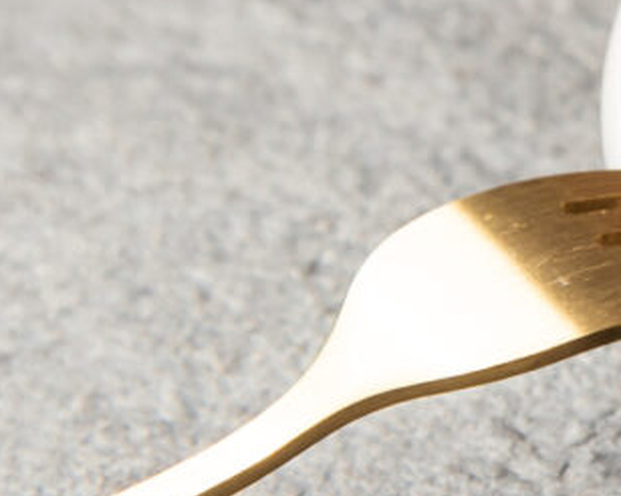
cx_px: 1557
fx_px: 7623
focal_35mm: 415
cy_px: -415
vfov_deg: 3.7
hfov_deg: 4.5
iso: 200
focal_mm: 85
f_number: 8
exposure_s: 1/160
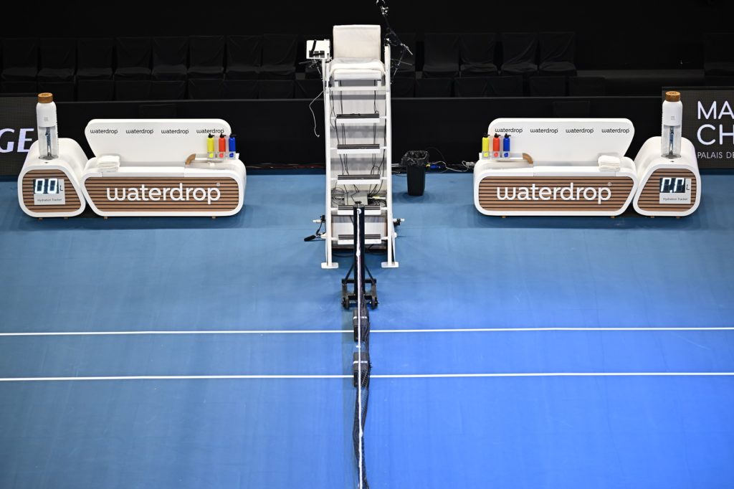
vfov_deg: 7.6
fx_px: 3669
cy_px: 244
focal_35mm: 180
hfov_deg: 11.4
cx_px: 367
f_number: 2.8
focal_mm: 180
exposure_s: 1/250
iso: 640
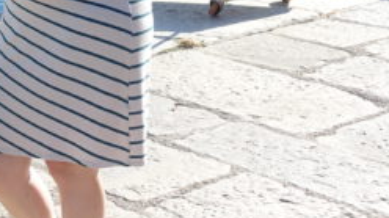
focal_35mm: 104
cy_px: -65
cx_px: -122
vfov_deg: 11.3
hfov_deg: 19.0
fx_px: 1072
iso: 125
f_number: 4
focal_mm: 8.8
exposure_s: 1/400
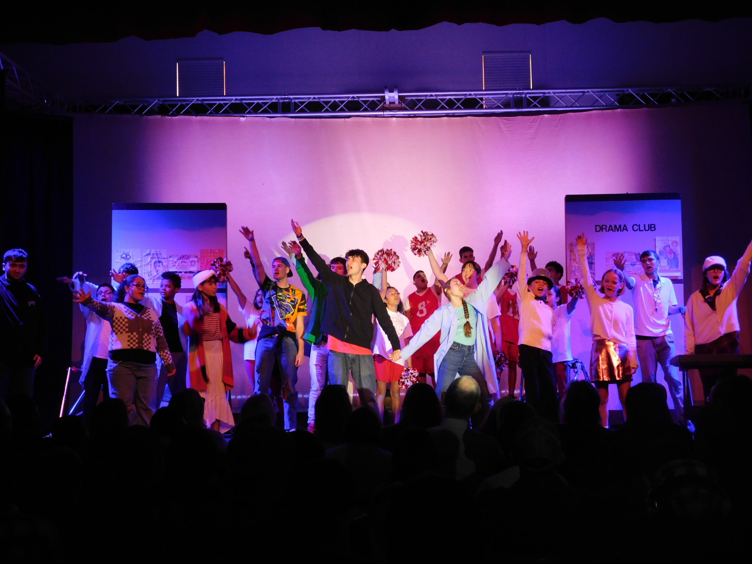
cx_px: 380
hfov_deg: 36.8
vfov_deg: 28.0
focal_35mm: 52
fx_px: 1130
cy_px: 284
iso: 400
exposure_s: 1/20
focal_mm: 9
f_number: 3.8
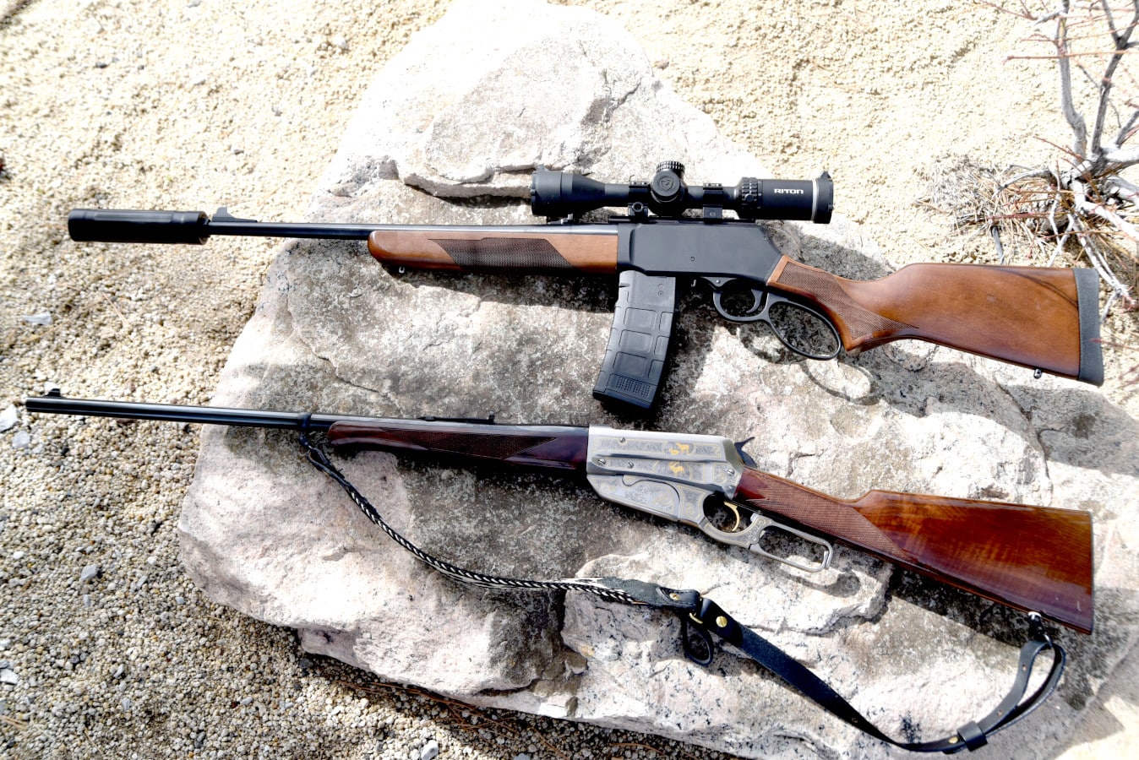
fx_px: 1266
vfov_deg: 33.4
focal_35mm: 40
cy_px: 380
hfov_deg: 48.4
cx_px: 570
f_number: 6.3
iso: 1250
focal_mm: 40
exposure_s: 1/3200
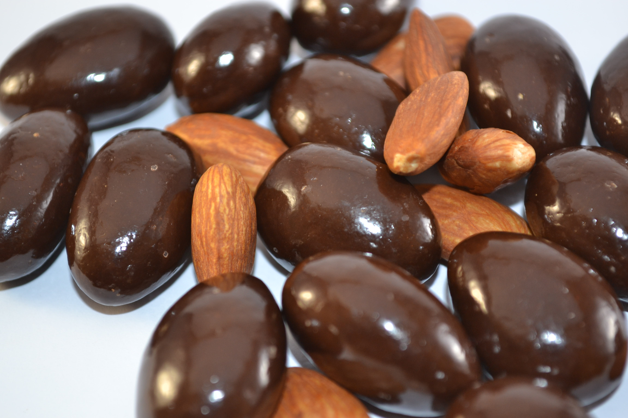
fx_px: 1439
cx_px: 314
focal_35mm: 82
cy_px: 209
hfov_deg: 24.6
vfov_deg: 16.6
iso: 400
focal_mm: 55
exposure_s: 1/80
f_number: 5.6
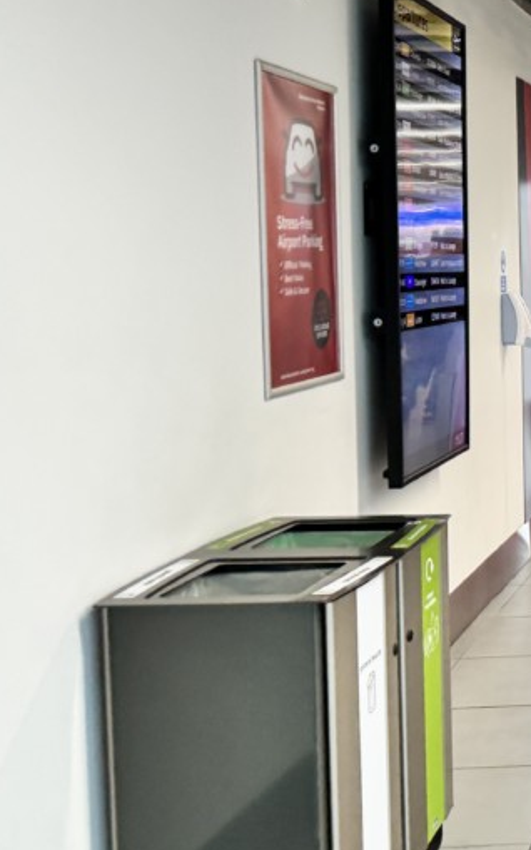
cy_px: 356
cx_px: 955
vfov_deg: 33.9
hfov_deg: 17.5
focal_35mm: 60
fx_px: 1390
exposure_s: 1/100
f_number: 1.78
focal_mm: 6.76
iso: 160
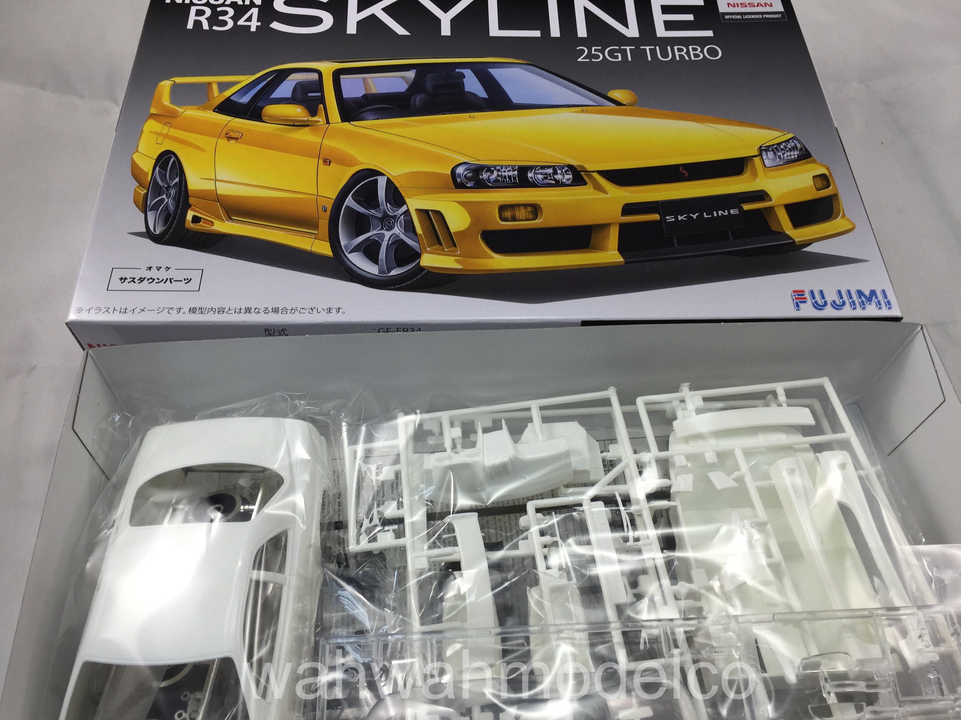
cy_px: 360
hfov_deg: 61.7
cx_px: 480
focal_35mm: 29
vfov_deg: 48.2
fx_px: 805
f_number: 2.2
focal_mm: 4.15
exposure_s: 1/100
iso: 32
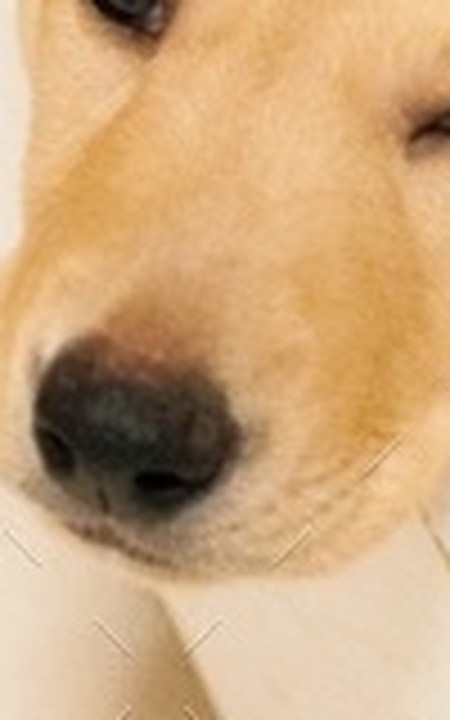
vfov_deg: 7.1
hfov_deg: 4.4
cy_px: -22
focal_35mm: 296
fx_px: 5805
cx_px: 135
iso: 800
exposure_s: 1/160
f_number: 1.8
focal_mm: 35
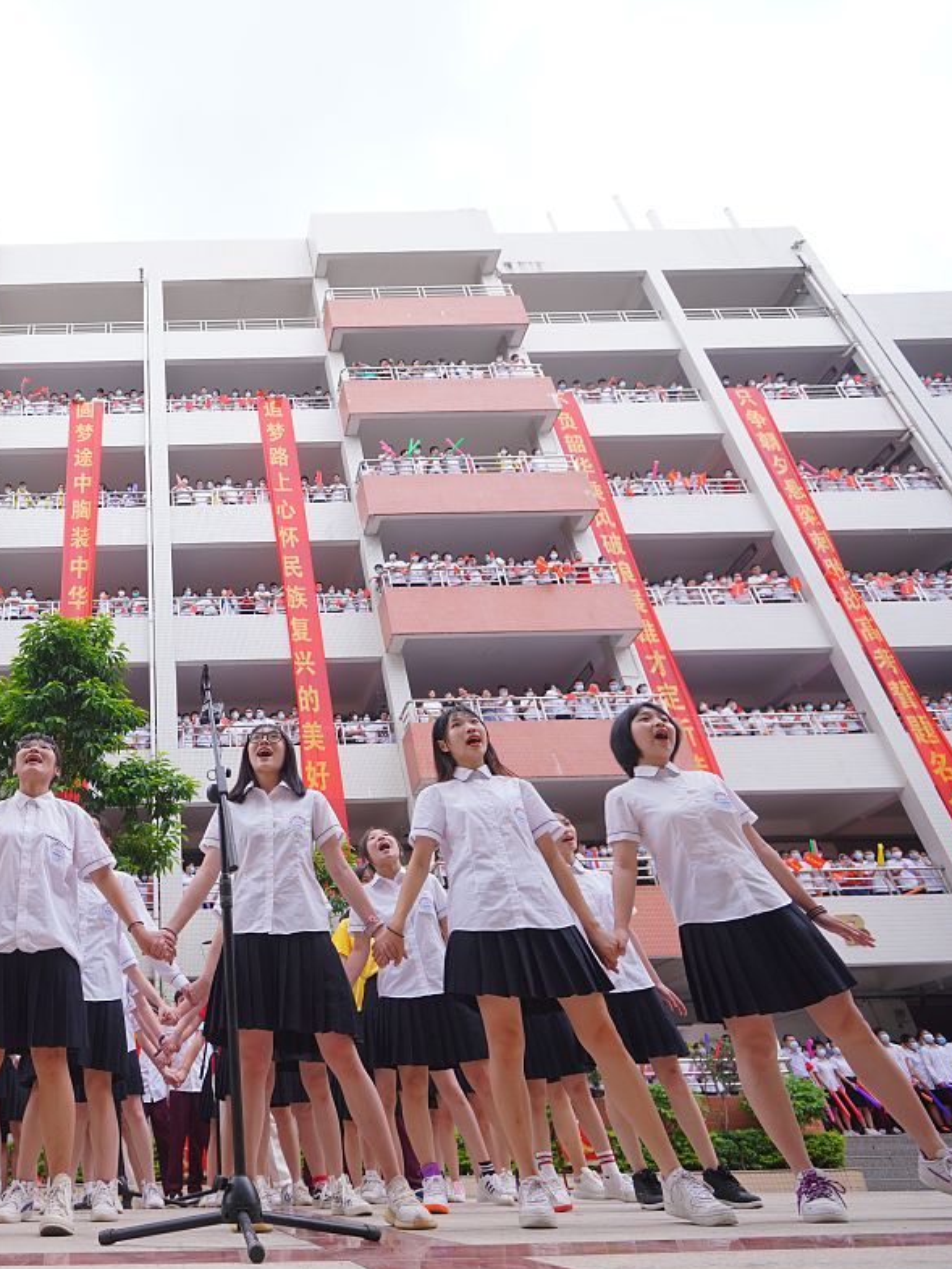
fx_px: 916
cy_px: 646
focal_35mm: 25
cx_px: 157
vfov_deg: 69.4
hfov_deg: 50.7
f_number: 4
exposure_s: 1/250
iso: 200
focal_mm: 17
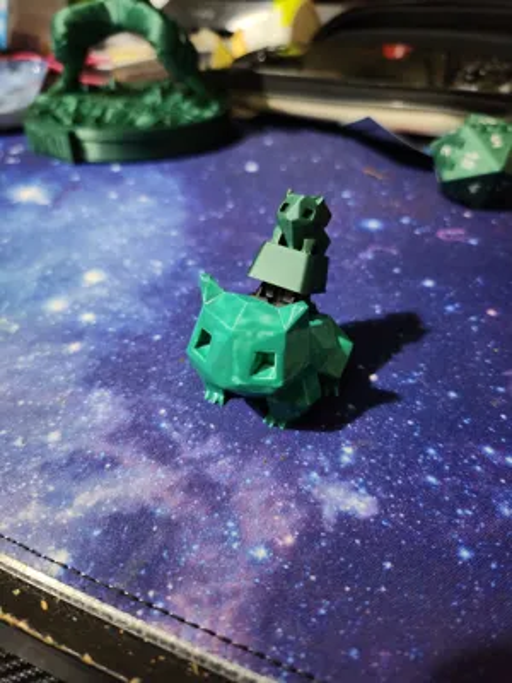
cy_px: 342
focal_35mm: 24
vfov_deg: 71.6
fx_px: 473
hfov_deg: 56.8
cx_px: 256
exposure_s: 1/25
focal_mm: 5
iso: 1000
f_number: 1.8
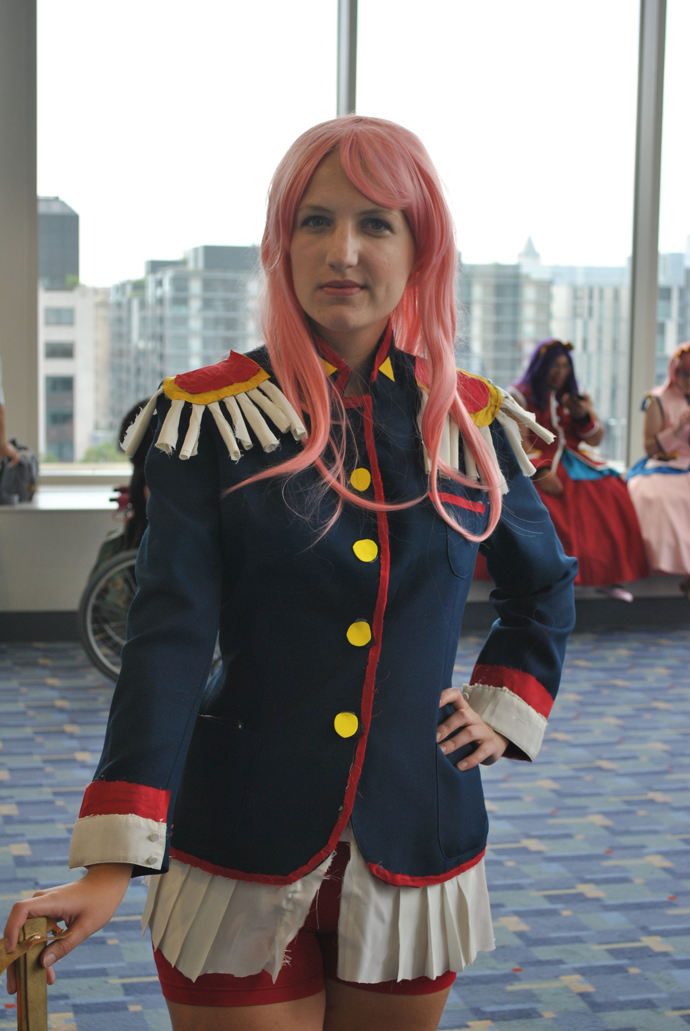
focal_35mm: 63
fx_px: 1806
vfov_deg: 31.9
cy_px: 516
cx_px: 345
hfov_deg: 21.6
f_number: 5.3
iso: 200
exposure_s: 1/125
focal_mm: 42
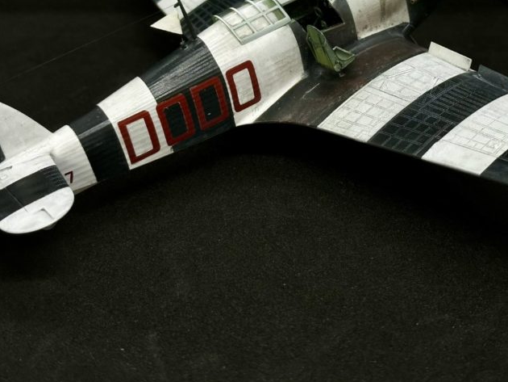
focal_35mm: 78
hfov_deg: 25.0
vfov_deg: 18.7
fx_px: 1145
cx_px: 295
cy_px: 76
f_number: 1.78
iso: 50
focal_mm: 6.86
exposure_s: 1/193
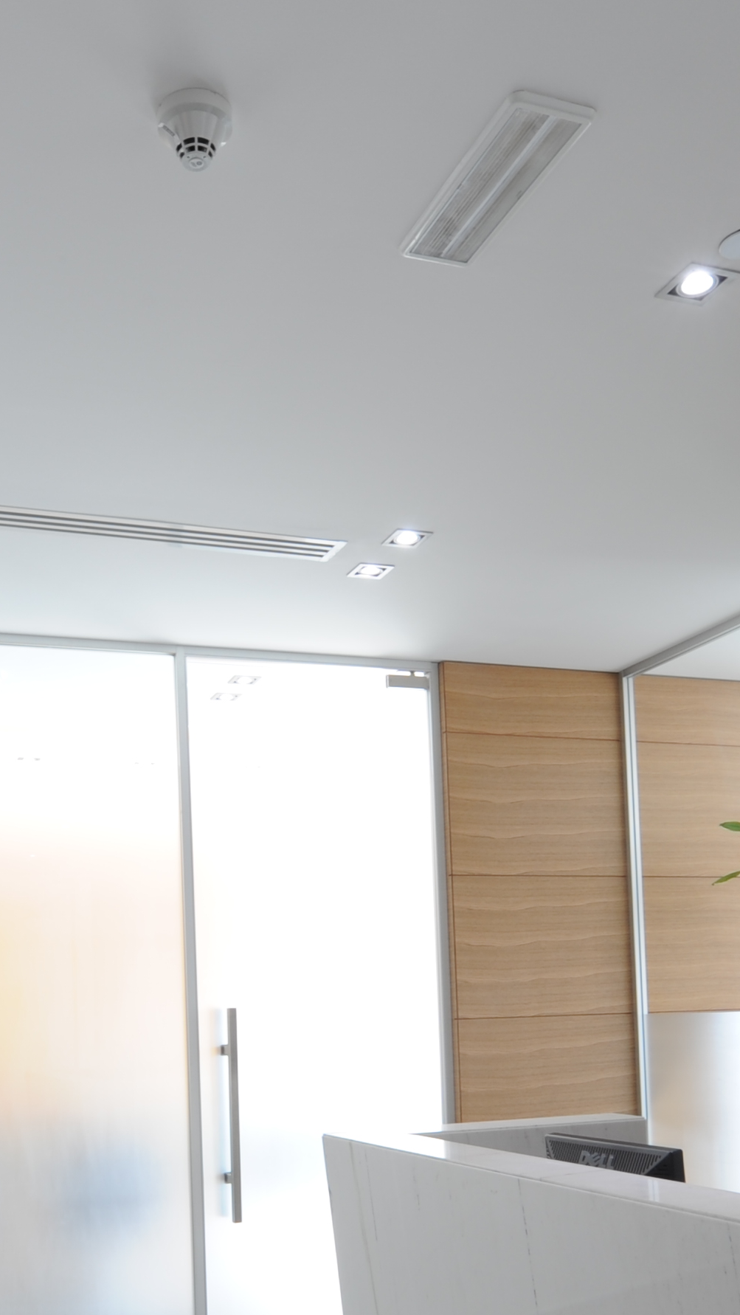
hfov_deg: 33.5
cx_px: 268
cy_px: 976
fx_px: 1220
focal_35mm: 35
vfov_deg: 54.2
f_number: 16
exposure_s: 1/1.3
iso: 200
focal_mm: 14
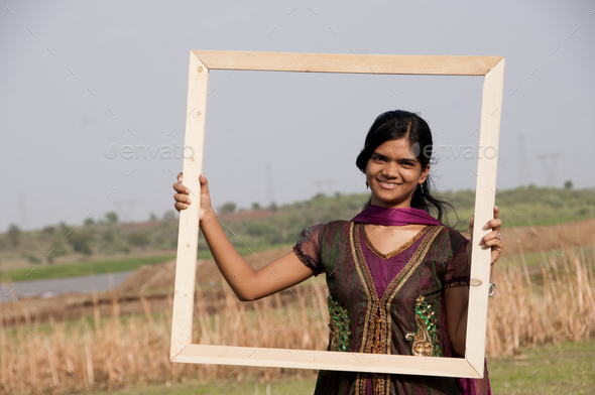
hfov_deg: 14.4
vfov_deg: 9.6
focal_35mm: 142
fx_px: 2353
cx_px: 298
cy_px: 198
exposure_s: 1/400
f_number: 8
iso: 200
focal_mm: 95
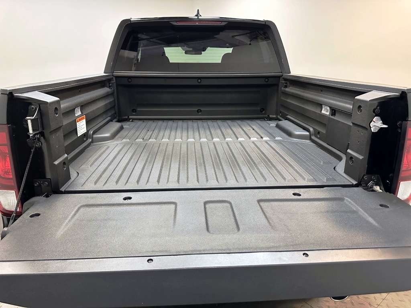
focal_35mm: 24
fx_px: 285
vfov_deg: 56.8
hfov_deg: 71.6
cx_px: 206
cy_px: 154
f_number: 1.78
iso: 800
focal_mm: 6.86
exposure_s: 1/60
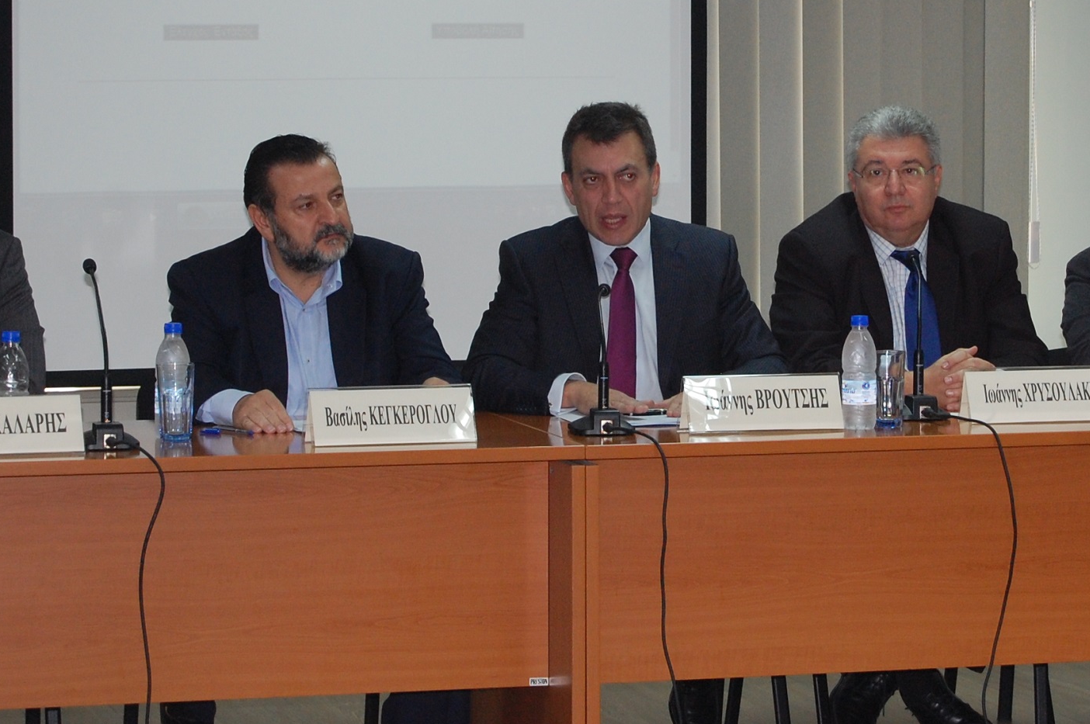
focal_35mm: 147
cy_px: 130
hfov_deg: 14.0
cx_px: 638
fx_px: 4443
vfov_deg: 9.3
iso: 800
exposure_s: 1/60
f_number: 5.6
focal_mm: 55
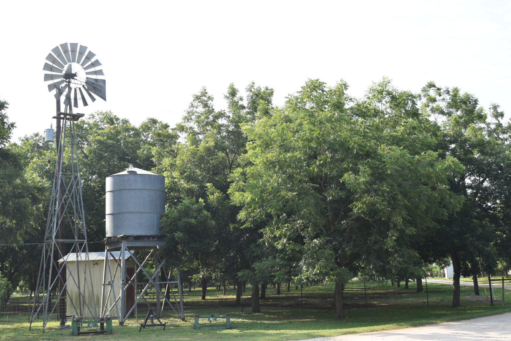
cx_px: 256
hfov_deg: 41.1
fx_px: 681
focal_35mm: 48
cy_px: 170
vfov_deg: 28.1
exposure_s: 1/200
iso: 180
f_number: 8
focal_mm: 32
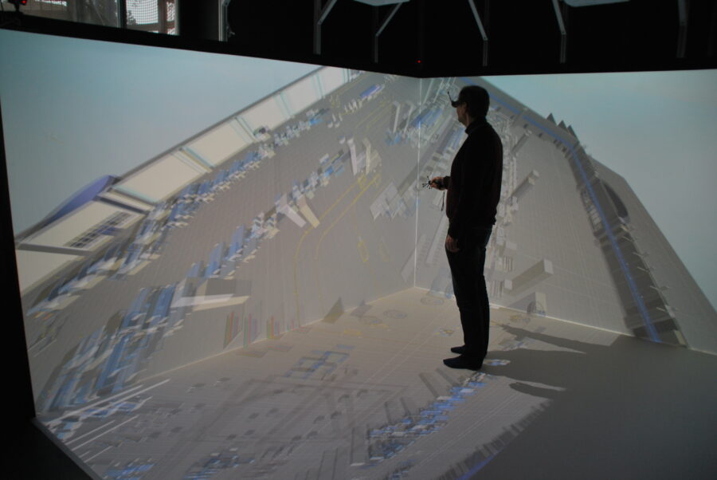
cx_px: 358
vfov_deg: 48.0
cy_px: 240
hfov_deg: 67.3
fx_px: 538
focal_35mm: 27
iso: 360
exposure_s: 1/30
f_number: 3.5
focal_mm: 18
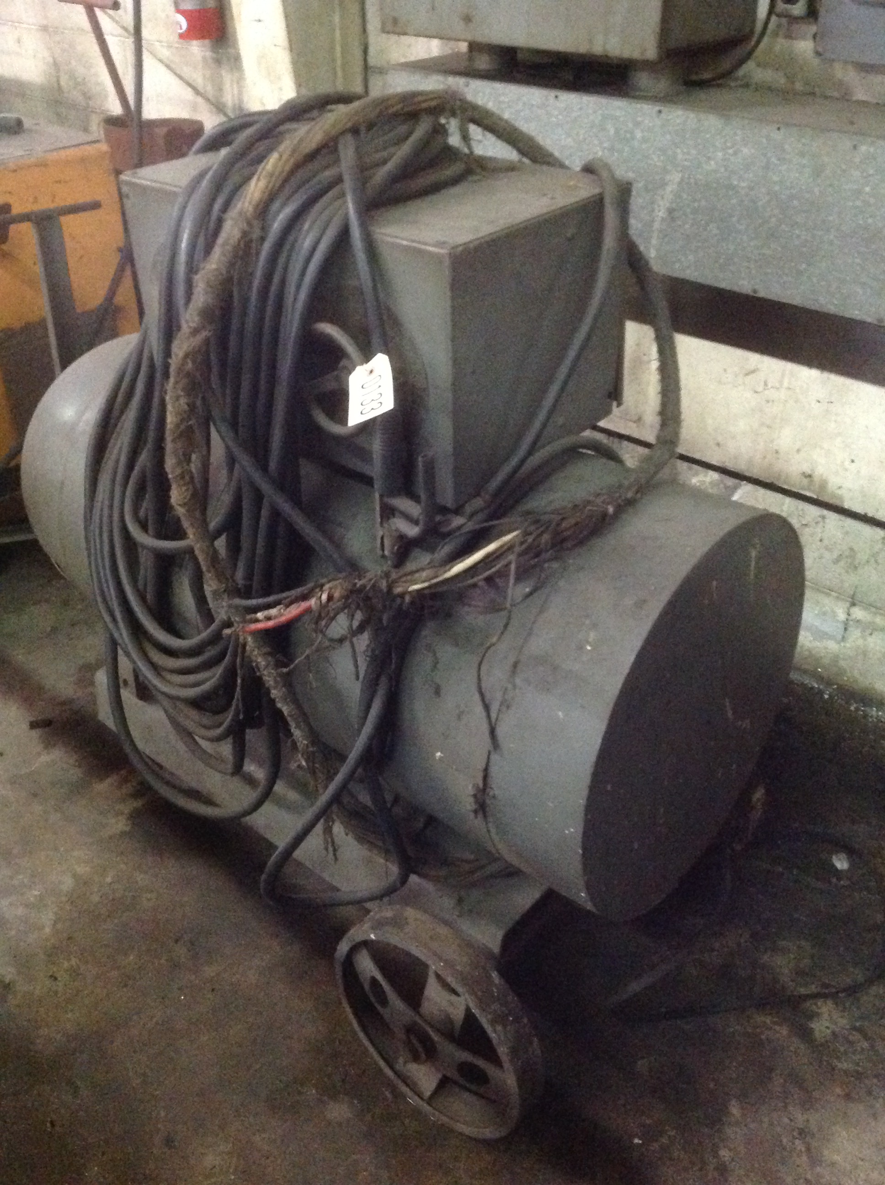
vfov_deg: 52.7
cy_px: 592
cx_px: 442
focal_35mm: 35
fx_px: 1196
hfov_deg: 40.6
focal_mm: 4.28
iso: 800
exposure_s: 1/15
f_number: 2.4
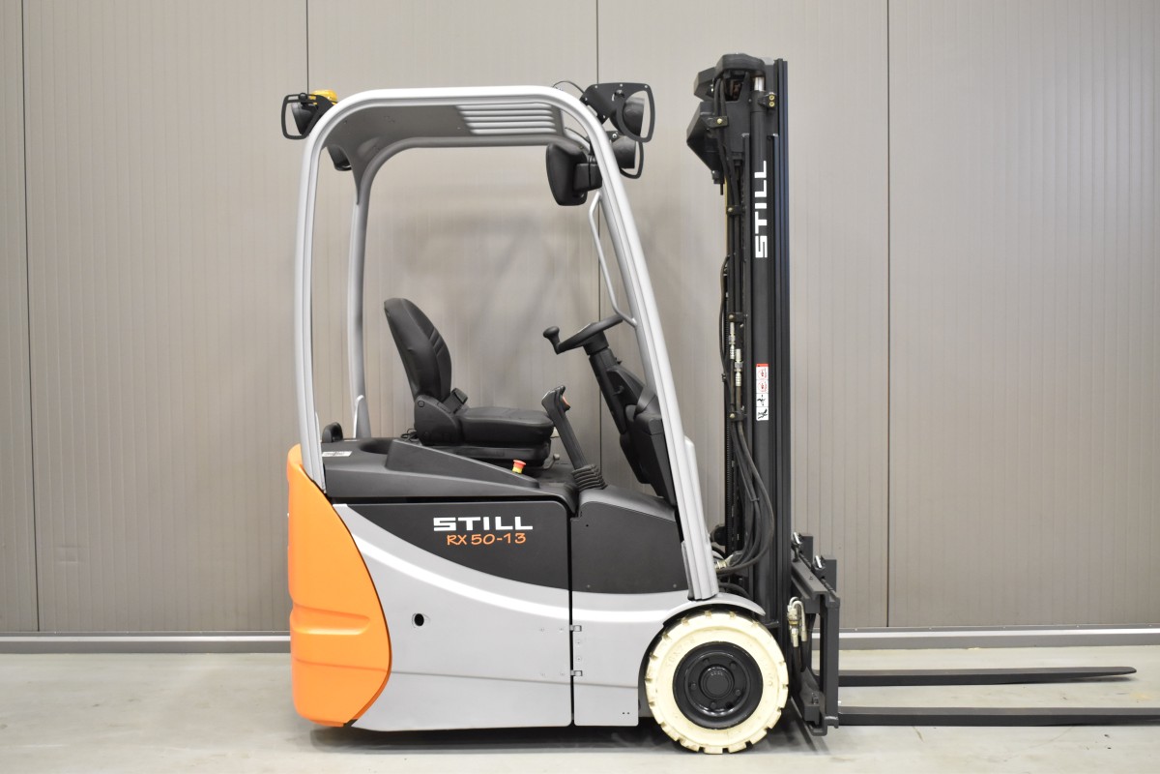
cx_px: 580
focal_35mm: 40
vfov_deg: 33.0
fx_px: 1305
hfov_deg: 47.9
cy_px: 387
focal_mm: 27
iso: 1600
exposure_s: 1/30
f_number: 4.5
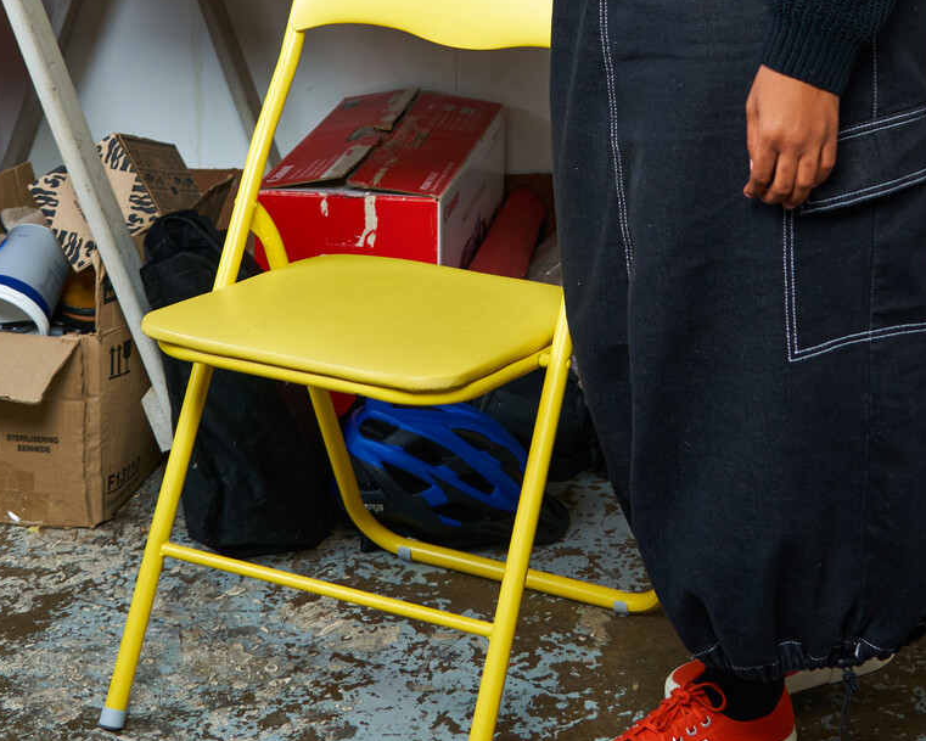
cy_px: -210
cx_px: 582
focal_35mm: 74
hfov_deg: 25.6
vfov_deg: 19.2
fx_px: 2028
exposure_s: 1/125
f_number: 4.5
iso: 125
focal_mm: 30
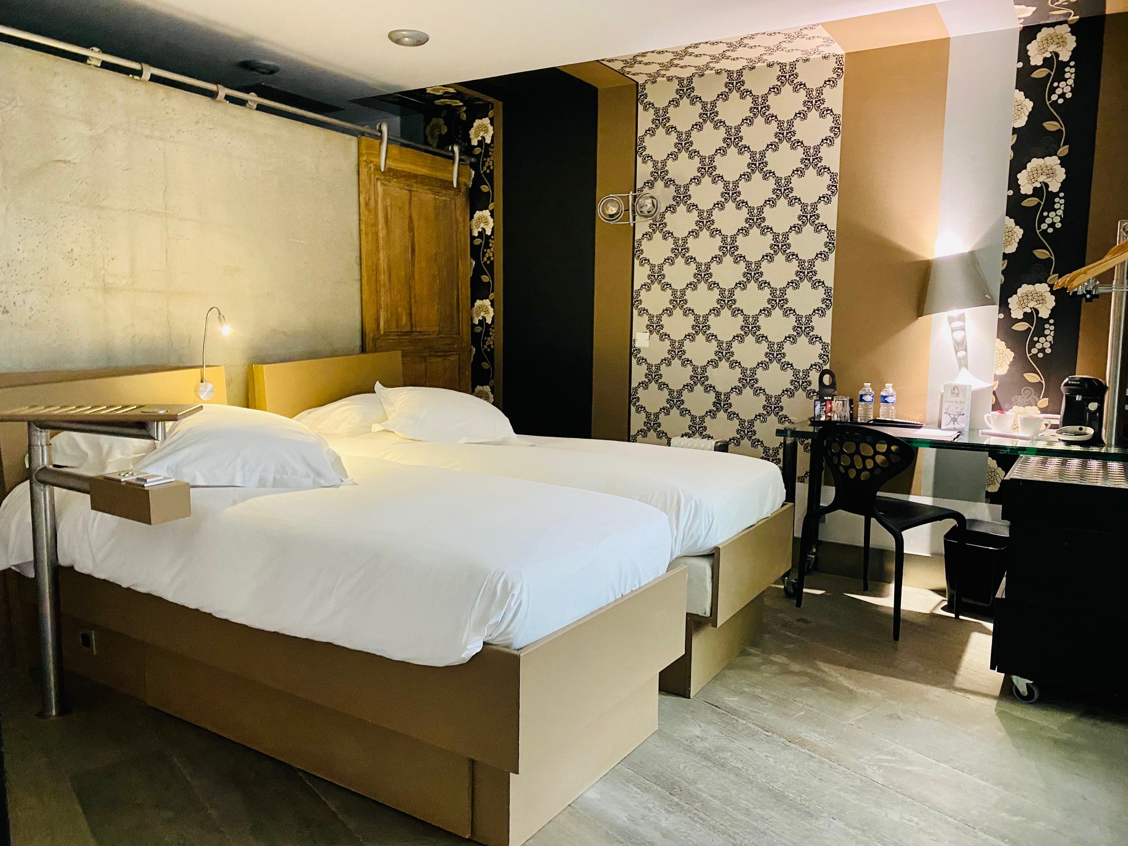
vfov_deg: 53.1
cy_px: 423
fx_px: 847
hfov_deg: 67.3
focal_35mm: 26
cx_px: 564
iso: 500
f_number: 1.8
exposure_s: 1/33
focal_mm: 4.25
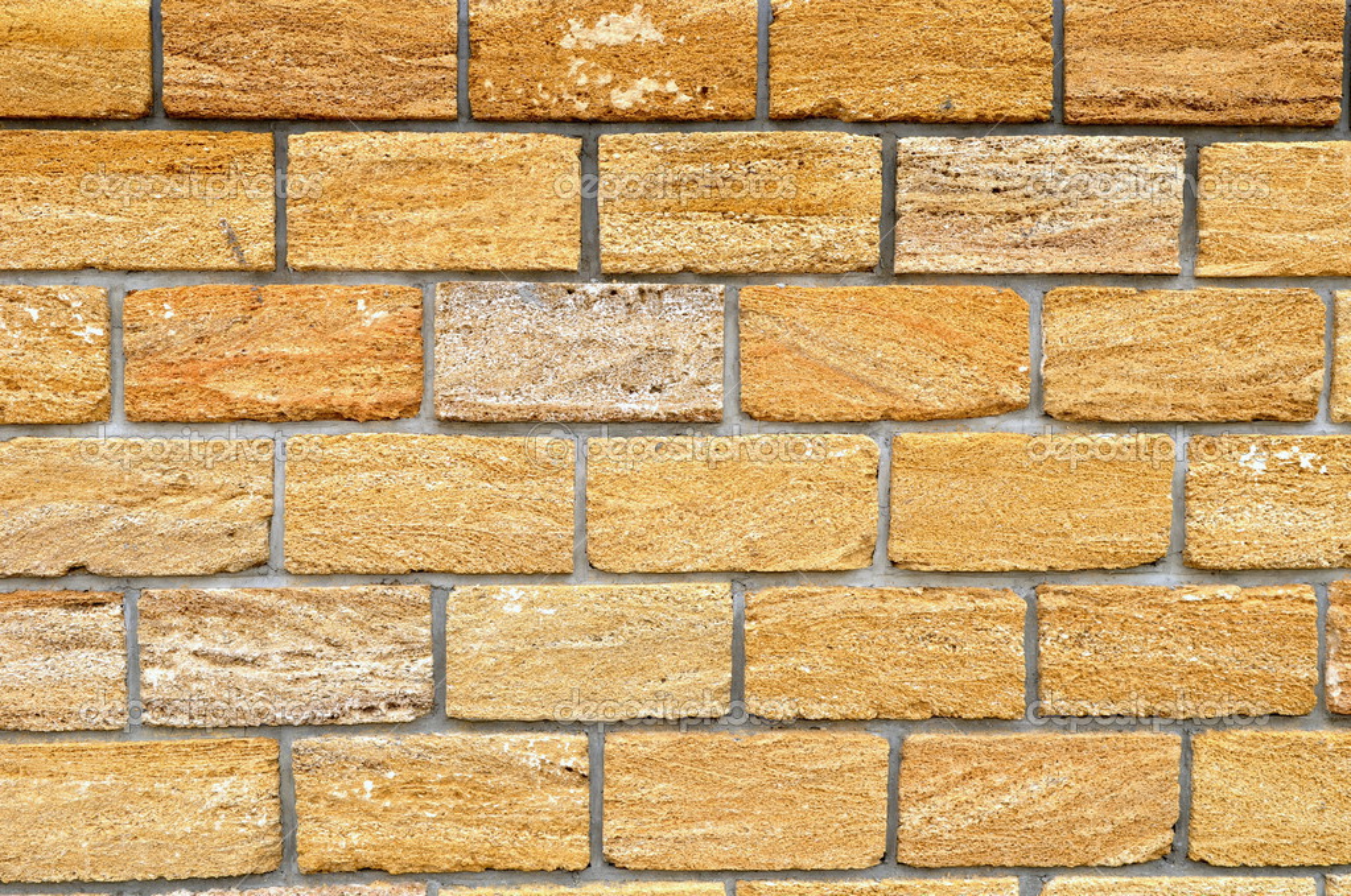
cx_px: 676
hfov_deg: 49.6
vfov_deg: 34.1
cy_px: 448
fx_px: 1461
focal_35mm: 39
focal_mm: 26
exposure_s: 1/200
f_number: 11
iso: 250
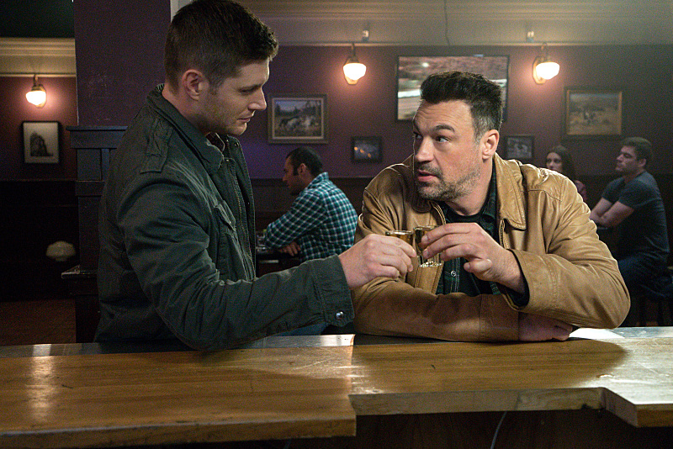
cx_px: 336
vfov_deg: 30.5
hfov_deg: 44.5
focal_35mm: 44
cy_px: 224
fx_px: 823
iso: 12800
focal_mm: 44
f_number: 5
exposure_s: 1/160
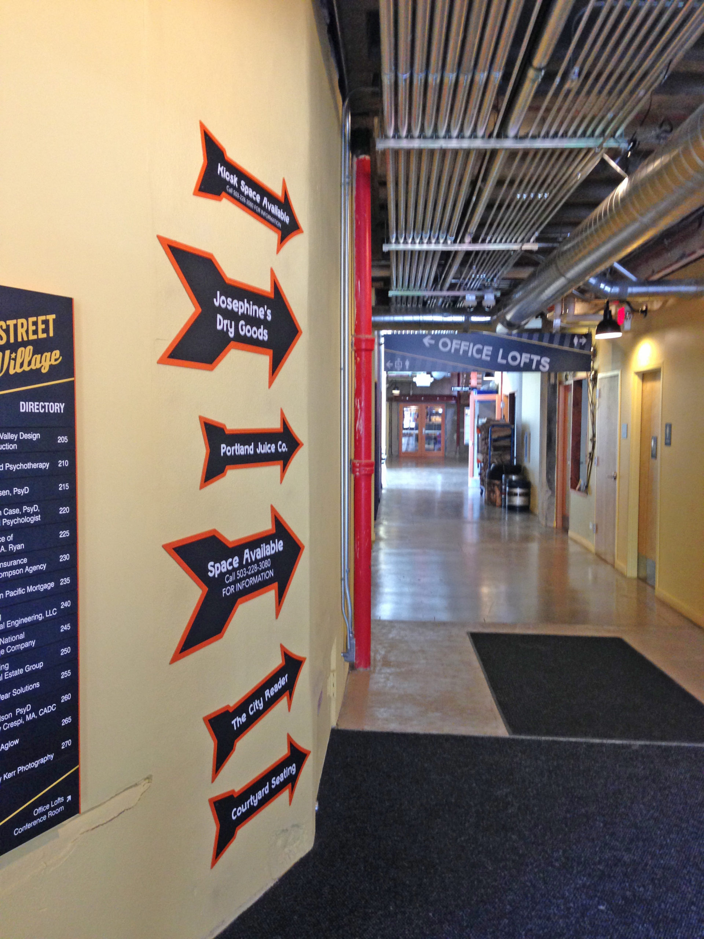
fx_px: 895
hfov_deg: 42.9
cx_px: 352
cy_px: 470
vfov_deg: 55.4
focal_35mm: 33
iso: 160
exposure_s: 1/20
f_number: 2.4
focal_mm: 4.12
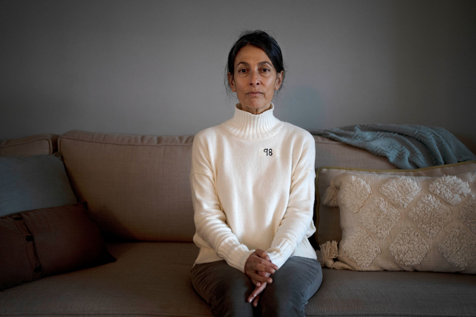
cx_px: 238
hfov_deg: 54.4
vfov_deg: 37.8
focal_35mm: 35
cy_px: 158
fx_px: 463
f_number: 2
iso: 800
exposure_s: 1/125
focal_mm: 35
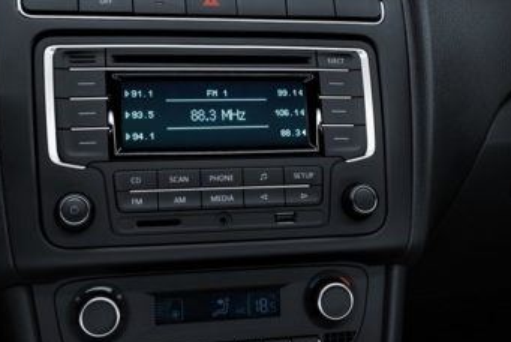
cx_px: 247
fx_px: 824
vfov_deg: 23.4
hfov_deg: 34.5
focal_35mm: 58
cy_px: 141
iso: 2000
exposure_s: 1/125
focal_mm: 44
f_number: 13
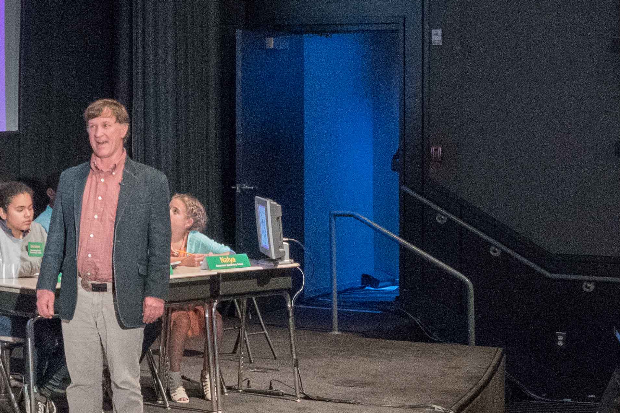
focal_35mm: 105
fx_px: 1808
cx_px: -36
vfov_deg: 13.0
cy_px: 97
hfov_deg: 18.8
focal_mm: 24
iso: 5000
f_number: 6.3
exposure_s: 1/100
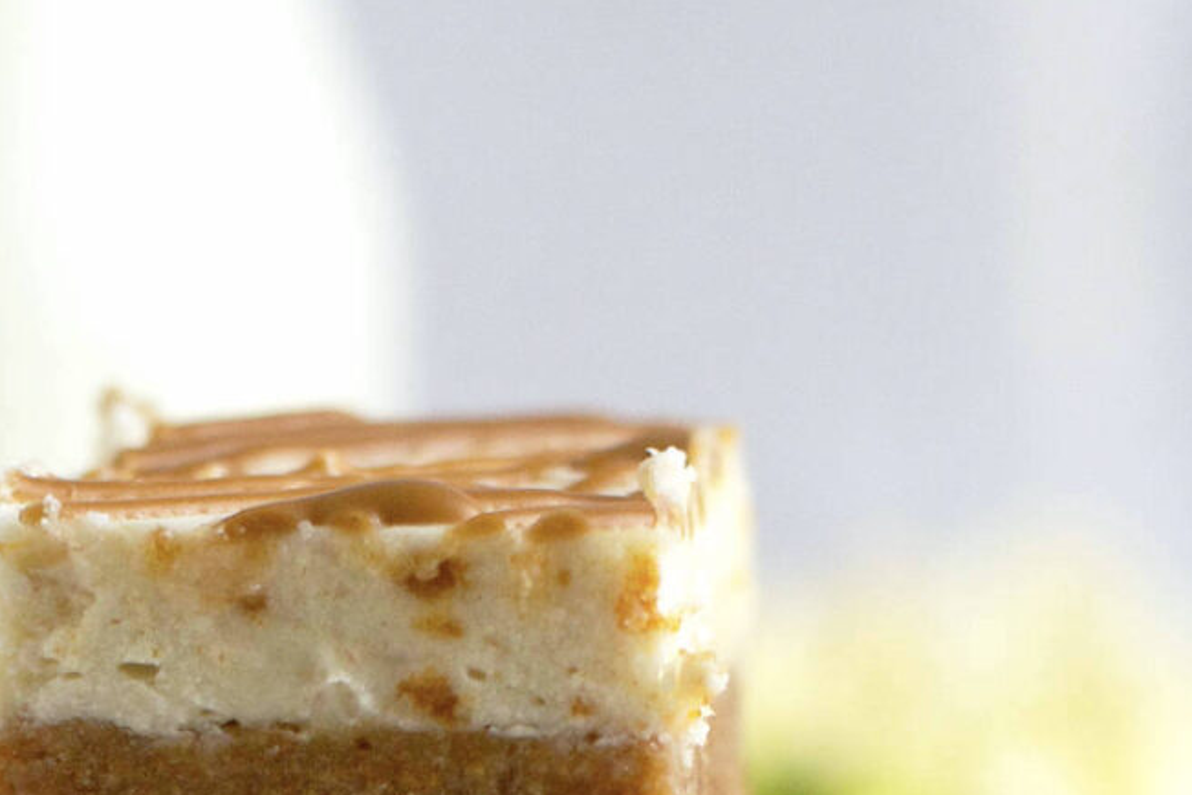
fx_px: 5860
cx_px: 306
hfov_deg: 11.6
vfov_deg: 7.5
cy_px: 1376
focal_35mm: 177
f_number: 2.8
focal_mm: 50
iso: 200
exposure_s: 1/125
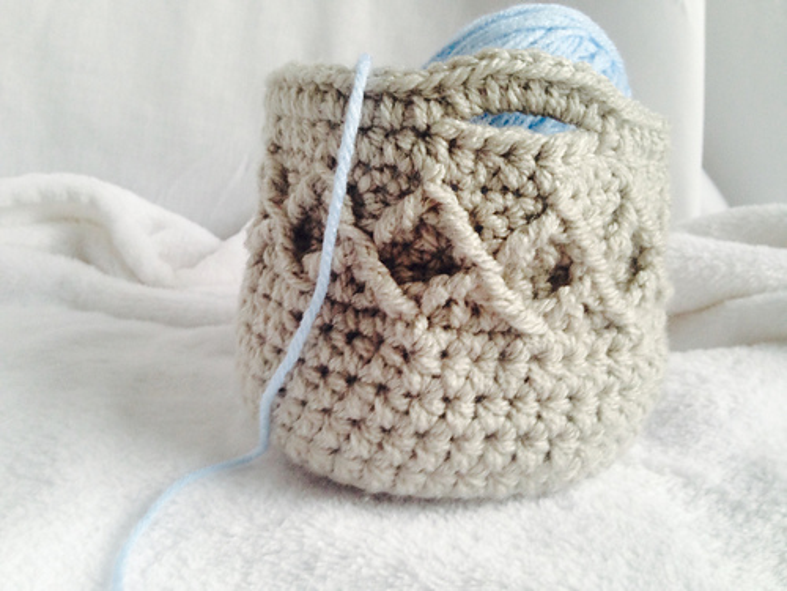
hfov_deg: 55.4
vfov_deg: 42.9
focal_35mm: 33
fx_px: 750
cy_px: 296
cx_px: 394
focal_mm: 4.12
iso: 125
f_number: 2.4
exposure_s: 1/20
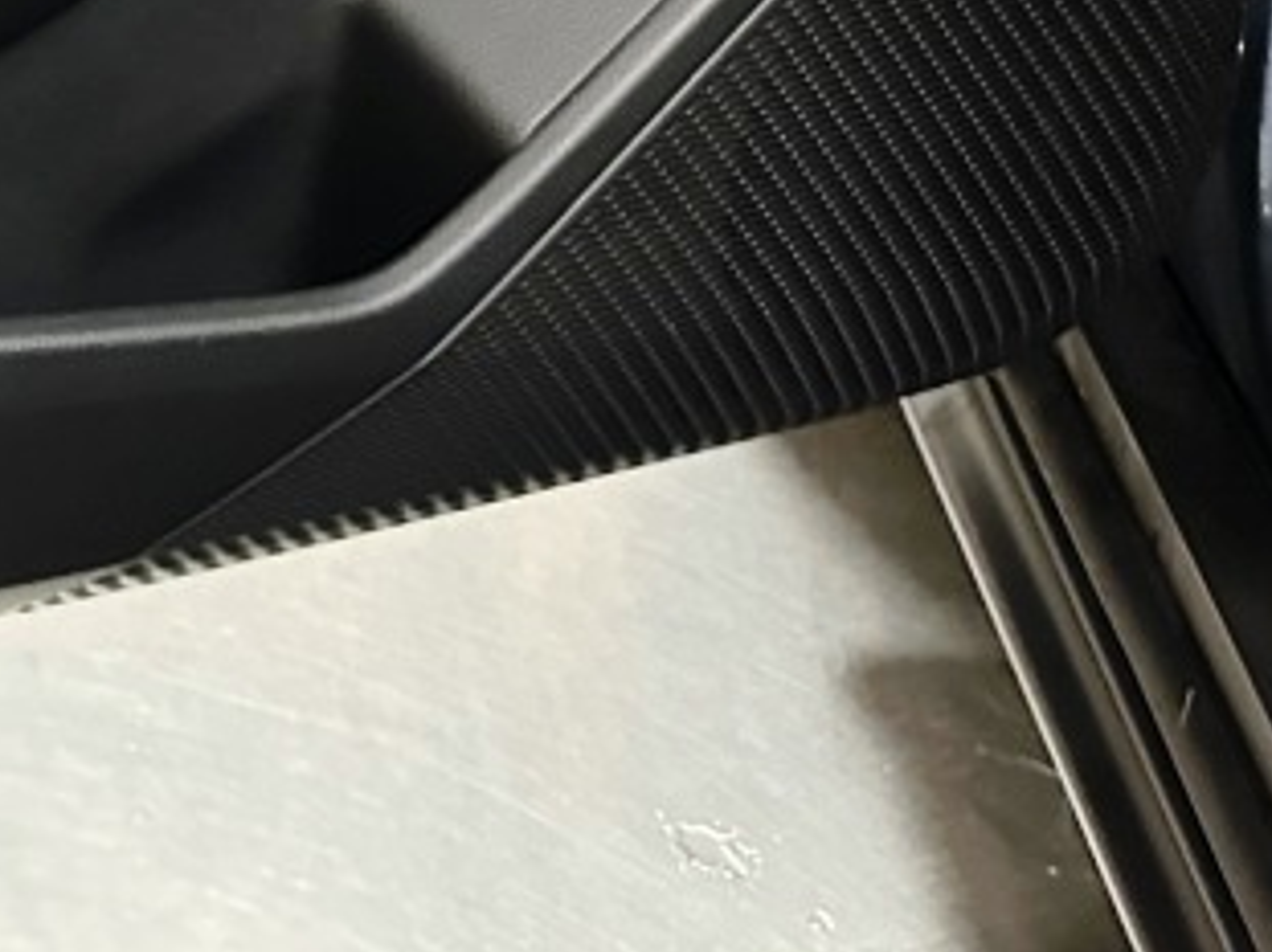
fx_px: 2902
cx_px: -622
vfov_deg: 16.7
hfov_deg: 21.0
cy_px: -548
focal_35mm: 79
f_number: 1.78
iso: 800
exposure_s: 1/40
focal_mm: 6.86
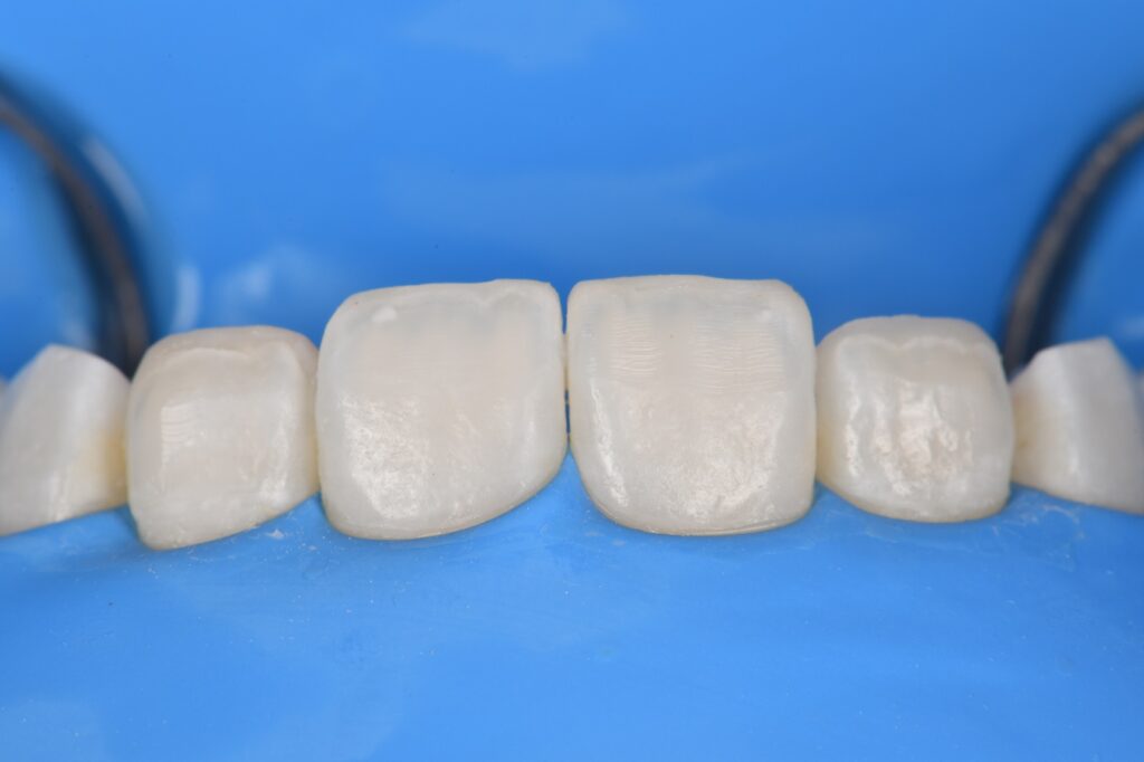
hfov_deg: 16.3
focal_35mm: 126
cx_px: 572
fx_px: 4002
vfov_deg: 10.9
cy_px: 381
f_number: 32
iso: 200
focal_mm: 105
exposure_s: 1/160
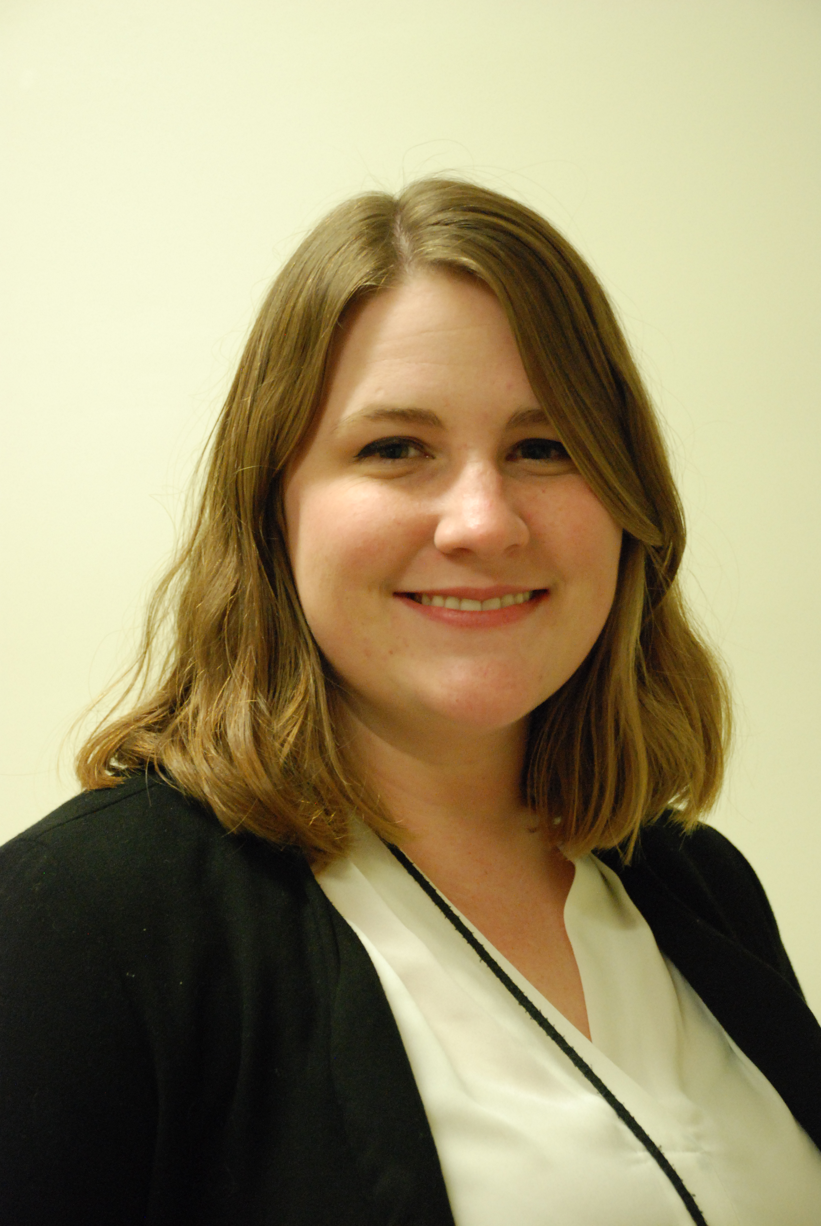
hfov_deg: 14.7
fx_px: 3172
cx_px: 410
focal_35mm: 93
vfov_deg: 21.9
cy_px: 613
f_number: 5.3
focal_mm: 62
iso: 1400
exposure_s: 1/30
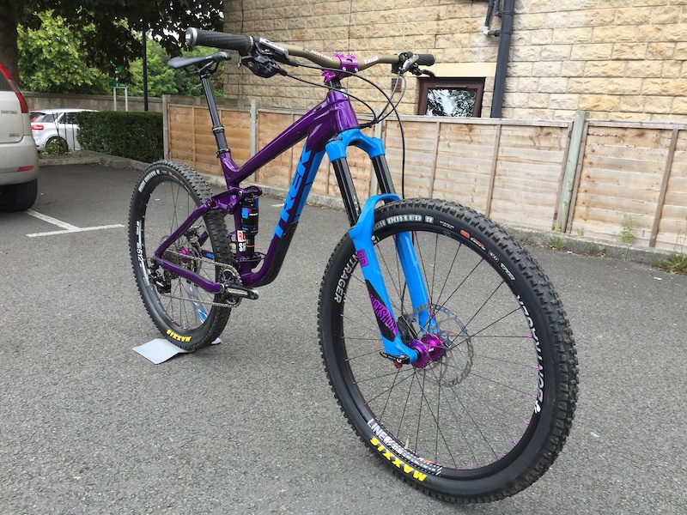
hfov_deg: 61.7
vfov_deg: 48.2
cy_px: 258
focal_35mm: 29
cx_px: 344
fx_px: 576
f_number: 2.2
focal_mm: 4.15
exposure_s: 1/380
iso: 32
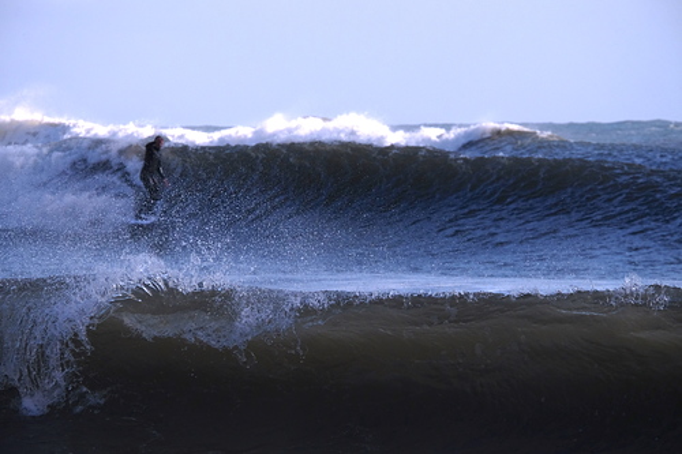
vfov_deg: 4.0
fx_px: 6533
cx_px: 341
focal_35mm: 345
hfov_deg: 6.0
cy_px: 227
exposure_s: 1/2000
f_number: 10
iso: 800
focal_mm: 230
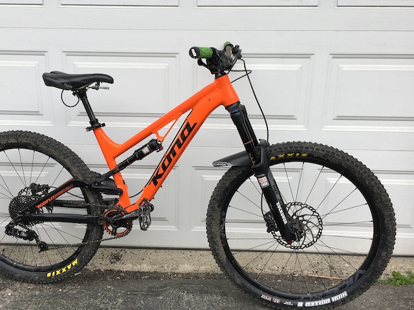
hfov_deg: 50.0
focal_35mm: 37
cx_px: 178
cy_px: 160
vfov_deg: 38.6
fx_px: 442
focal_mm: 4.15
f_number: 2.2
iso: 25
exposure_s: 1/172
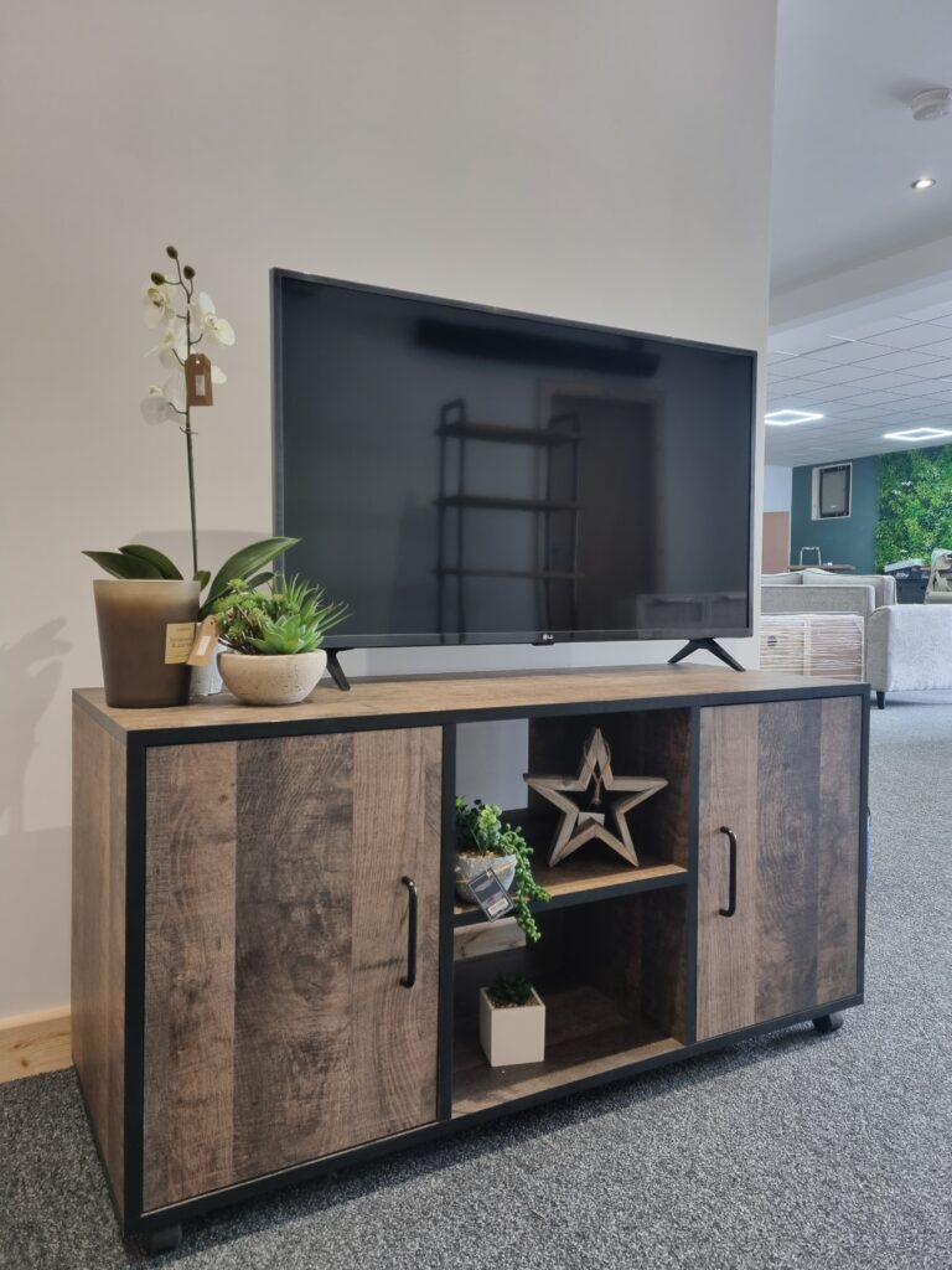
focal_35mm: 26
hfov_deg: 53.1
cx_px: 476
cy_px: 635
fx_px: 953
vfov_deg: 67.3
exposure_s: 1/50
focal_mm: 5.4
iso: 200
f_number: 1.8
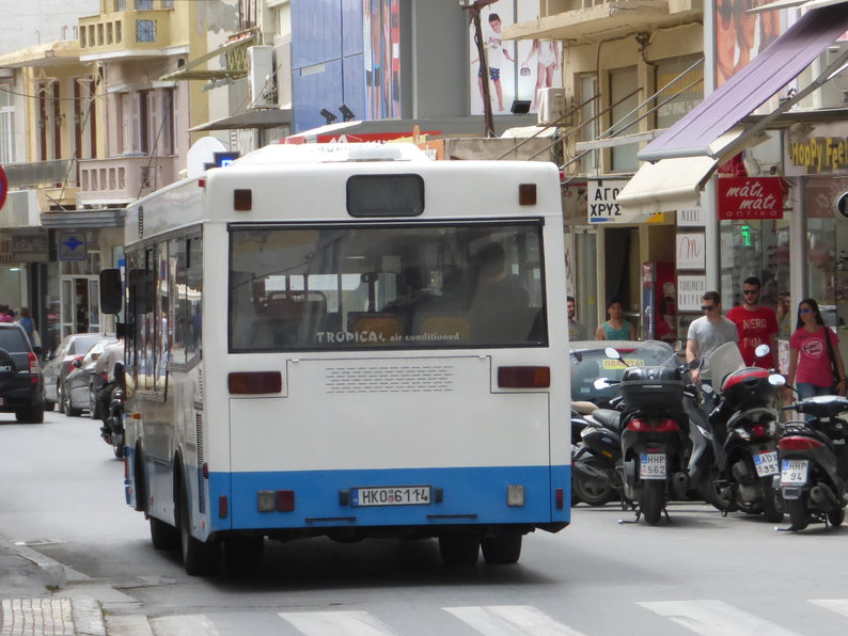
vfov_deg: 7.2
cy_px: 319
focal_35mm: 207
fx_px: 5072
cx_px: 367
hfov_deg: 9.6
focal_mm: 24.4
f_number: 5.4
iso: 250
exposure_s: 1/500
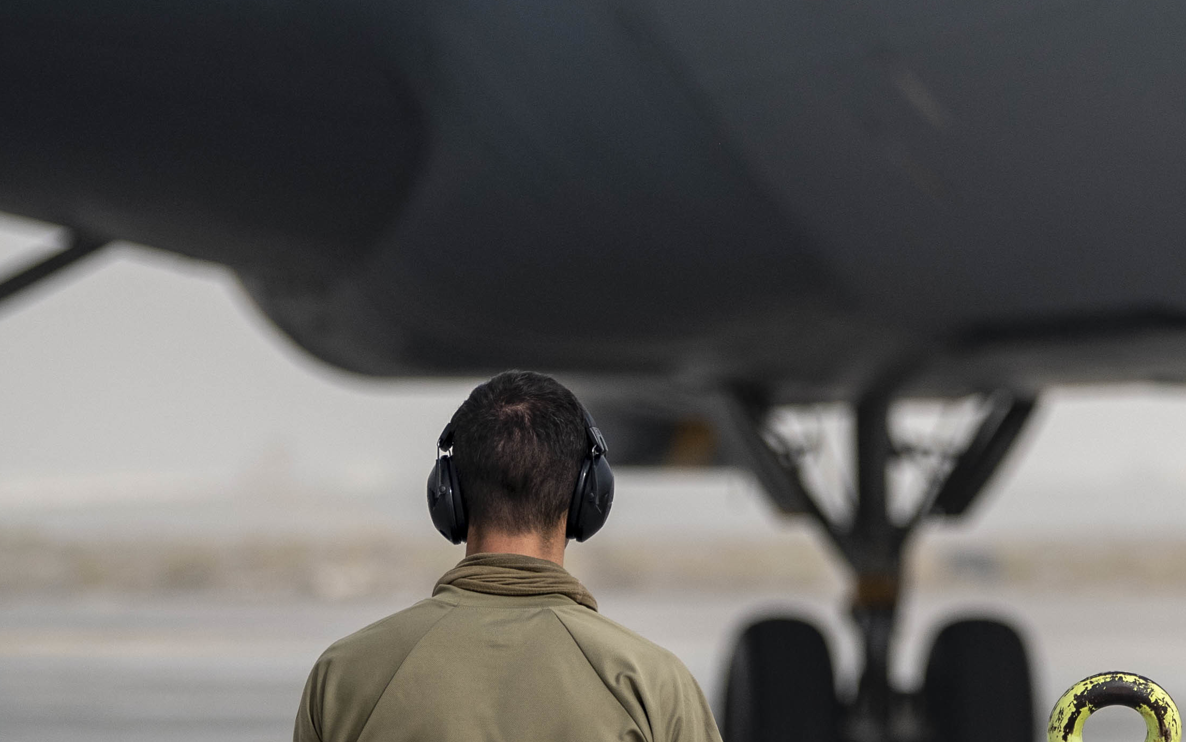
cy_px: -55
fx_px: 15968
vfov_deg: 2.7
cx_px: 1450
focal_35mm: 494
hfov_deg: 4.2
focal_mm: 130
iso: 100
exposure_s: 1/2500
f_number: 2.8
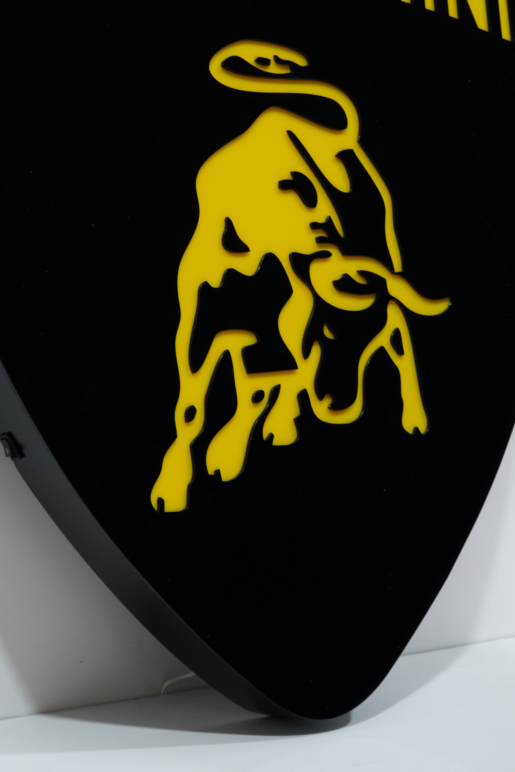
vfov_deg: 29.9
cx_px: 199
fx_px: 1437
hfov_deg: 20.3
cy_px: 262
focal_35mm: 67
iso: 500
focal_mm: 22.3
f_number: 8
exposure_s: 1/1.59
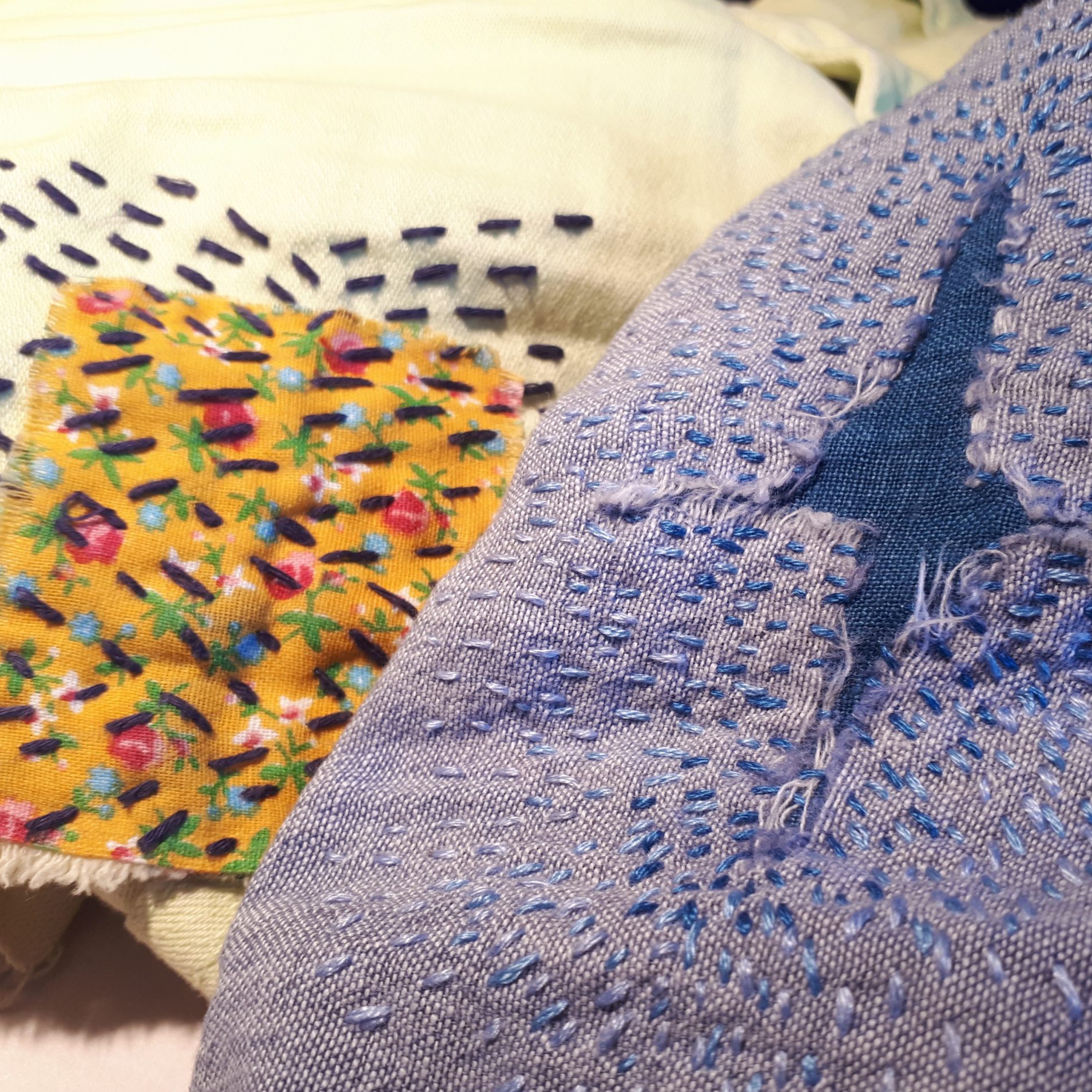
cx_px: 618
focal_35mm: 32
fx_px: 1142
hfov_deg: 51.0
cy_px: 546
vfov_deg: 51.1
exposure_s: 1/33
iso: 64
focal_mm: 3.6
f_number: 1.9
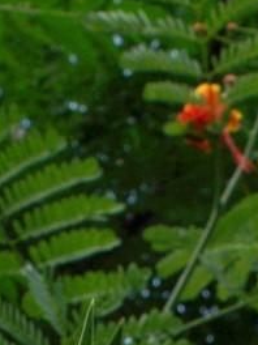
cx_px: 233
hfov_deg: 8.4
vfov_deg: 10.6
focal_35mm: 177
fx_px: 1759
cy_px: 589
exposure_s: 1/320
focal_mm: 7.54
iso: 125
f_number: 4.8
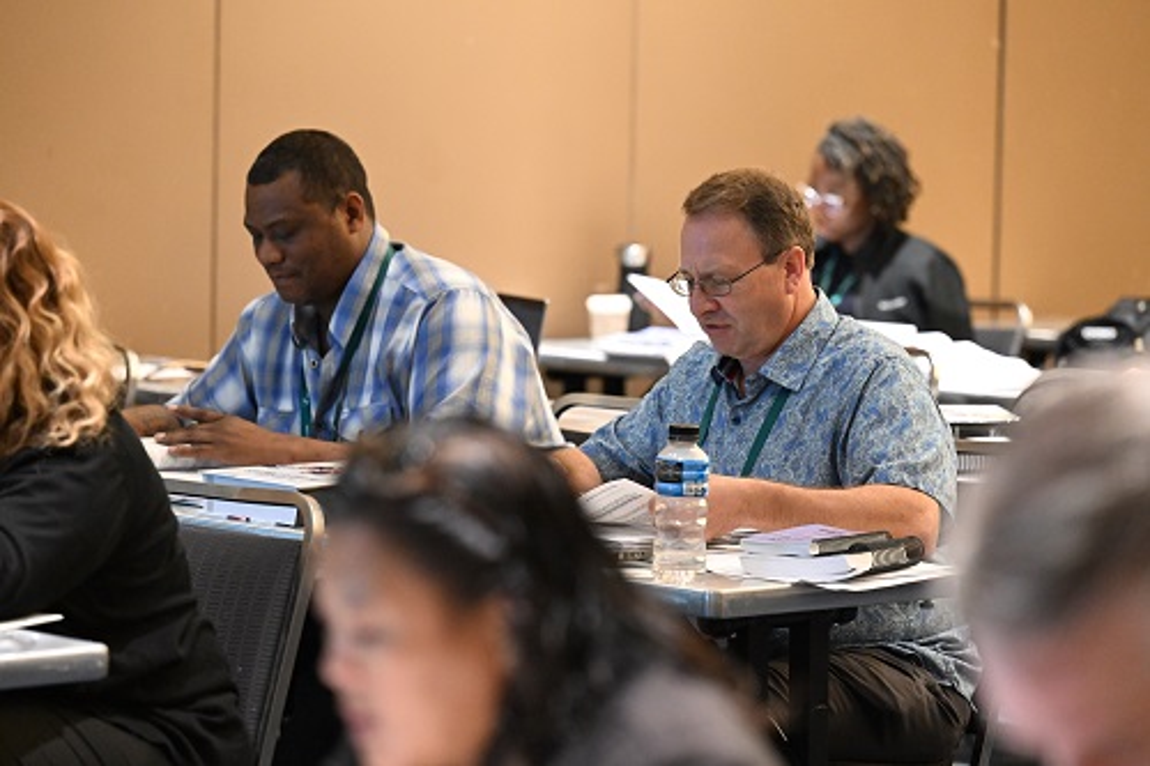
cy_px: 383
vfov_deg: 8.8
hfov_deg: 13.3
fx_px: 4949
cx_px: 575
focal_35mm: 155
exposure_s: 1/100
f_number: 4
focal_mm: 155
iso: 8000
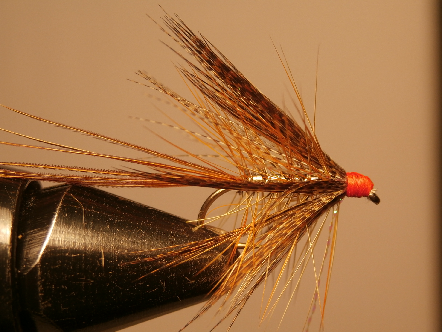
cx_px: 221
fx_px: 856
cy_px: 166
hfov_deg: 29.0
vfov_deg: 21.9
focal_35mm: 67
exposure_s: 1/100
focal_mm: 11.86
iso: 100
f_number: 4.3
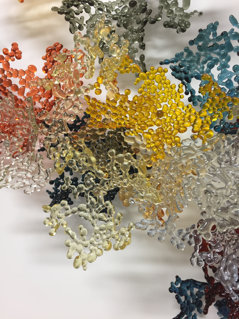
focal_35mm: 29
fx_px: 267
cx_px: 120
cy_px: 160
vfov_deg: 61.7
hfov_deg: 48.2
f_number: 2.2
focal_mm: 4.15
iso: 100
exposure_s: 1/33
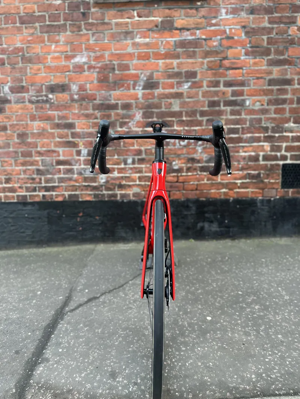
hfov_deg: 56.8
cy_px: 200
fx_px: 277
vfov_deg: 71.6
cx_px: 150
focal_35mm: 24
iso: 400
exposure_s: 1/60
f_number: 1.78
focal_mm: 6.86
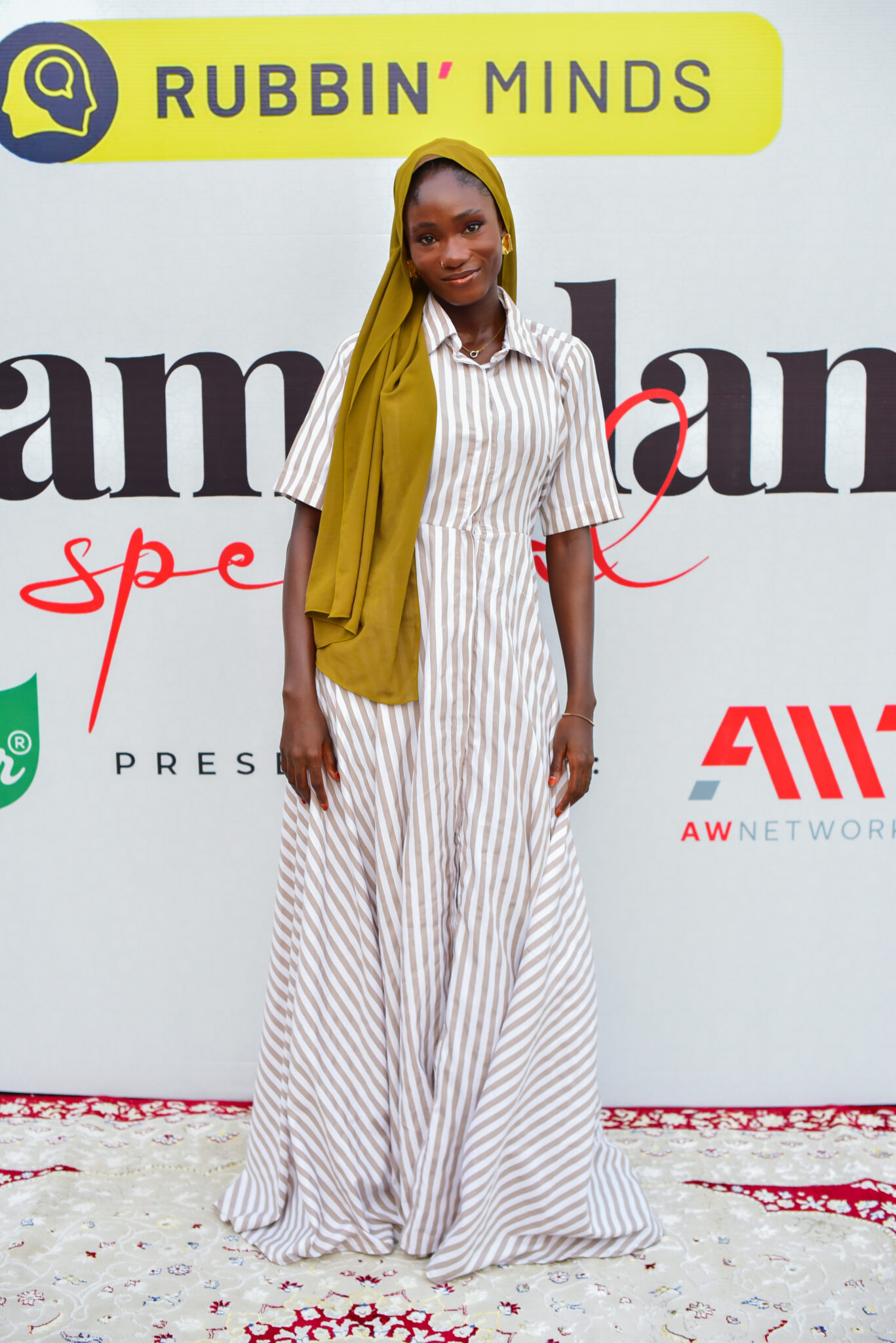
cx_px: 448
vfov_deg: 39.6
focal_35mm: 50
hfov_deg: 27.0
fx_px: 1865
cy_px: 672
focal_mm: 50
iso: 1600
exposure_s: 1/100
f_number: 3.5
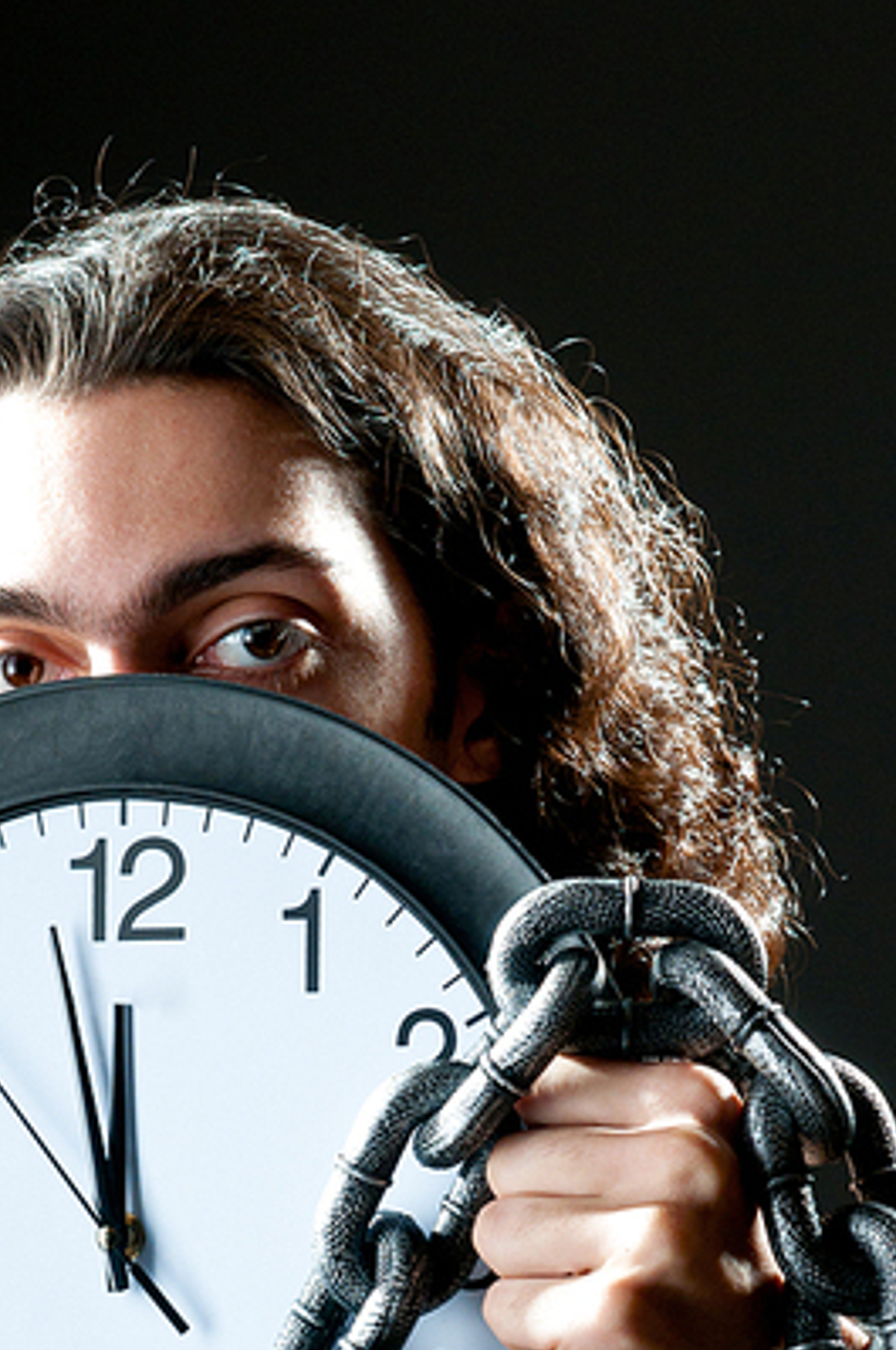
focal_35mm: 198
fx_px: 7411
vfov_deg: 10.4
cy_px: 1145
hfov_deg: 6.9
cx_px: 257
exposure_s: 1/250
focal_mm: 70
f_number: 8
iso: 200
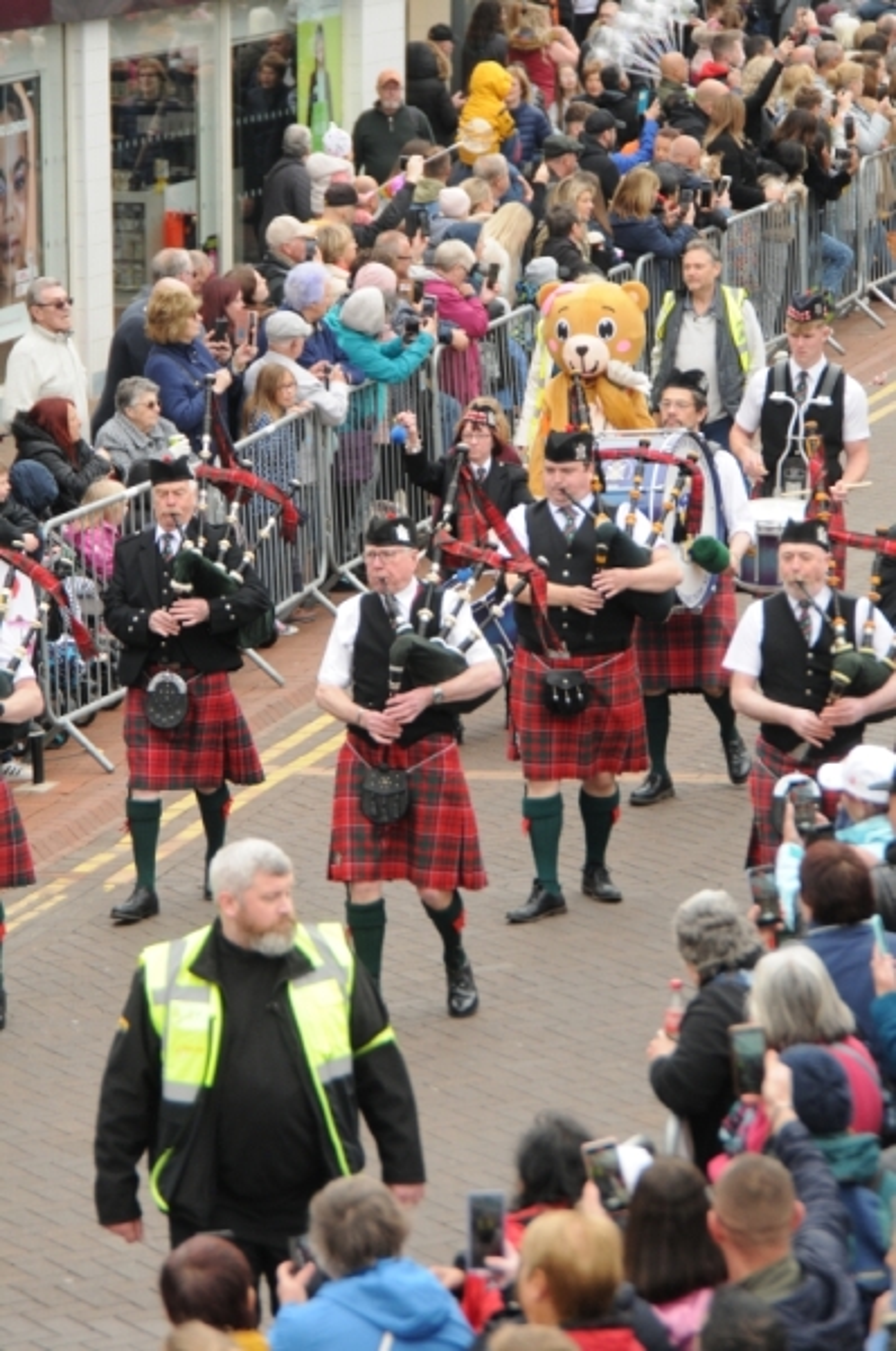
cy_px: 676
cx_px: 448
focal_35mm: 180
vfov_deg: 11.4
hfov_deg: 7.6
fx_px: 6743
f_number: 8
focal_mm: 120
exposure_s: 1/250
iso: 640
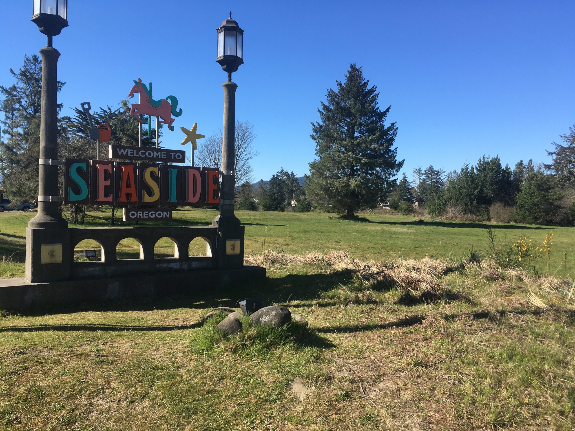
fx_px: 482
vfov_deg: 48.2
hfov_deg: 61.7
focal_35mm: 29
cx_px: 288
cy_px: 216
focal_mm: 4.15
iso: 25
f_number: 2.2
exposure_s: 1/999
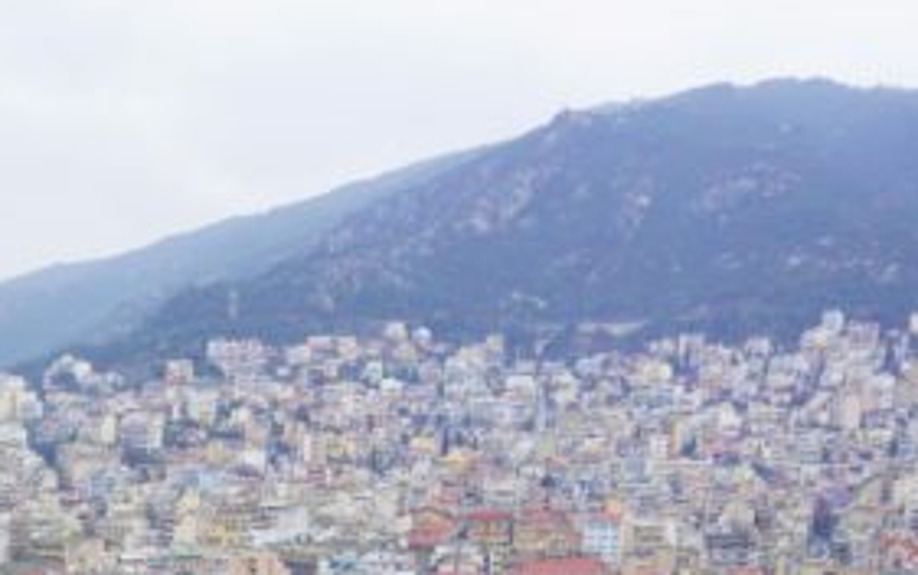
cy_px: 995
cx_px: -167
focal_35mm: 89
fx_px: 2228
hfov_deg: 21.7
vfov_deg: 13.4
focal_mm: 16
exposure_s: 1/100
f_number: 8
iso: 100
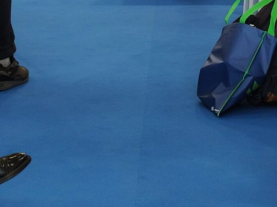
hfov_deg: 31.6
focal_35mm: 61
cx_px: 162
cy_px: -143
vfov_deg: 19.3
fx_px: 488
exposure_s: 1/50
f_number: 1.79
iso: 88
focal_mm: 4.74
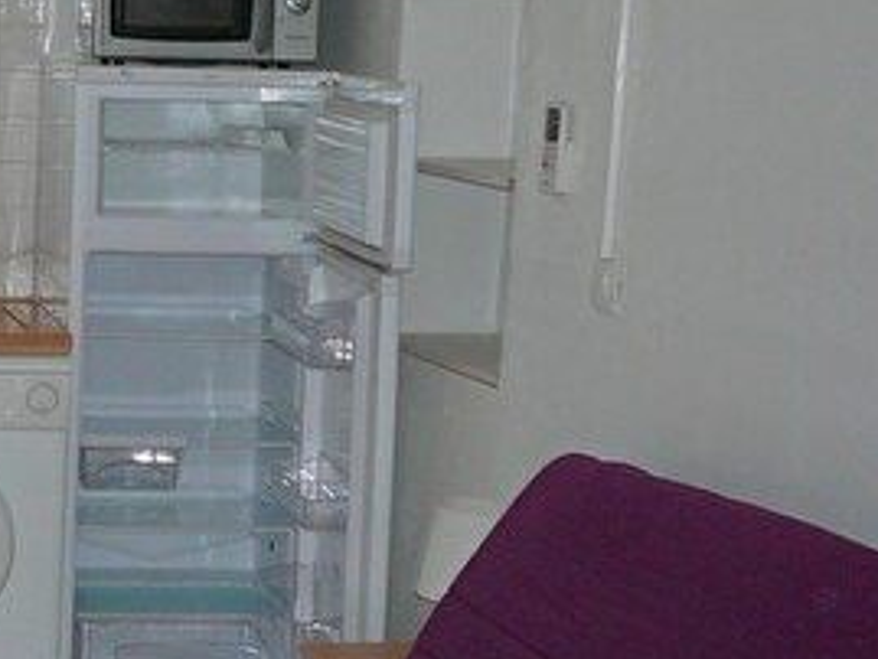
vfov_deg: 16.2
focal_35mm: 91
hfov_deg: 20.0
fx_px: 2309
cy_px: 191
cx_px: -215
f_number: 2.8
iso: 125
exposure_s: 1/8
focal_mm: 5.2
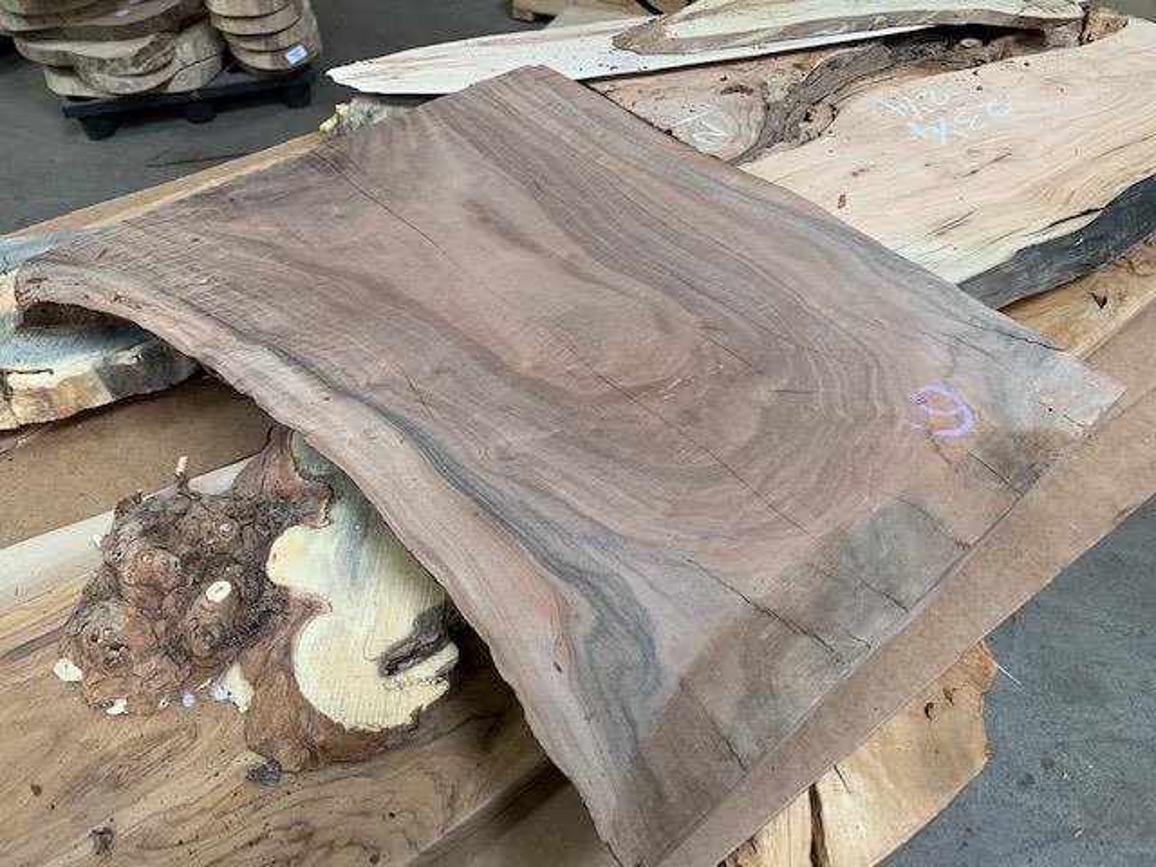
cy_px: 434
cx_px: 578
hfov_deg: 67.3
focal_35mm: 26
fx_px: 868
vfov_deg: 53.1
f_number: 1.8
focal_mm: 4.25
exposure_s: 1/86
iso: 100
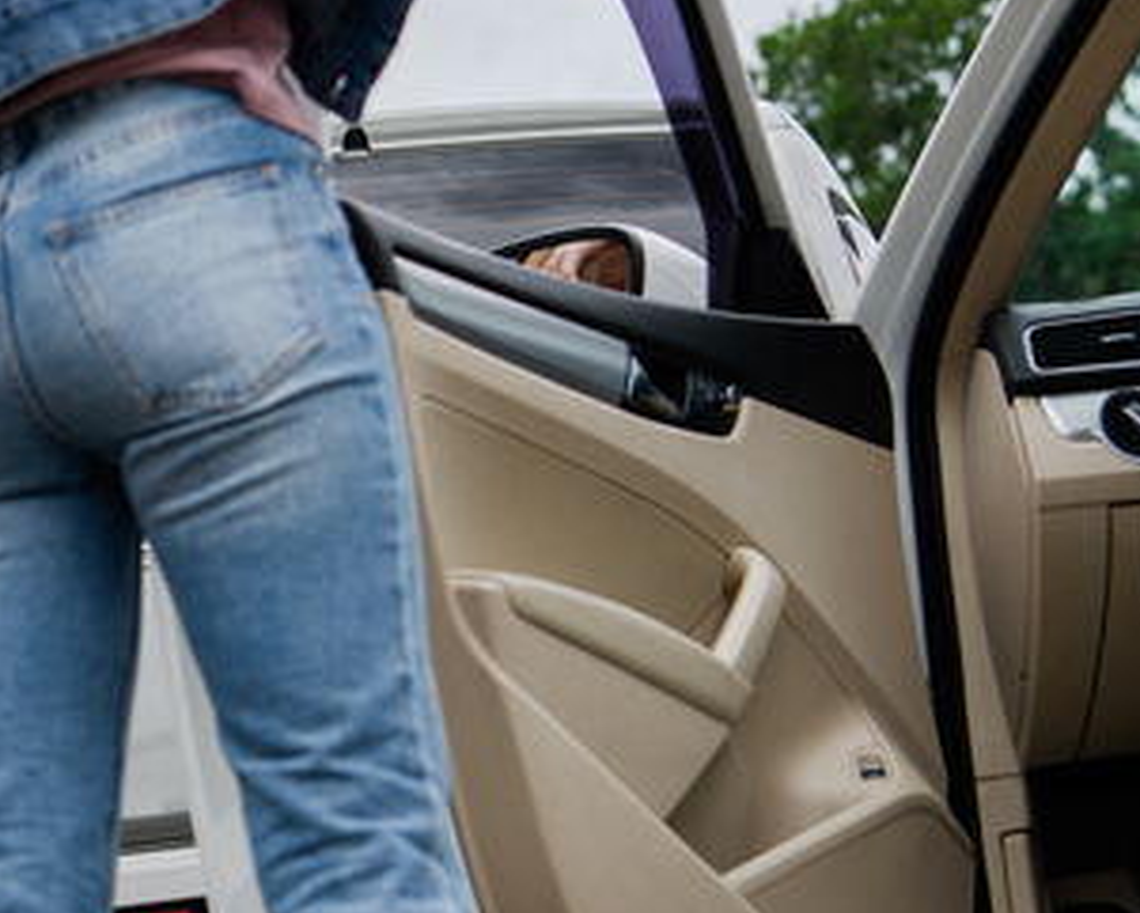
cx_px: -150
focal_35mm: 156
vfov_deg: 9.9
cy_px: 616
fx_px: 5265
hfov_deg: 12.1
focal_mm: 50
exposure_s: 1/800
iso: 100
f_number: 3.5
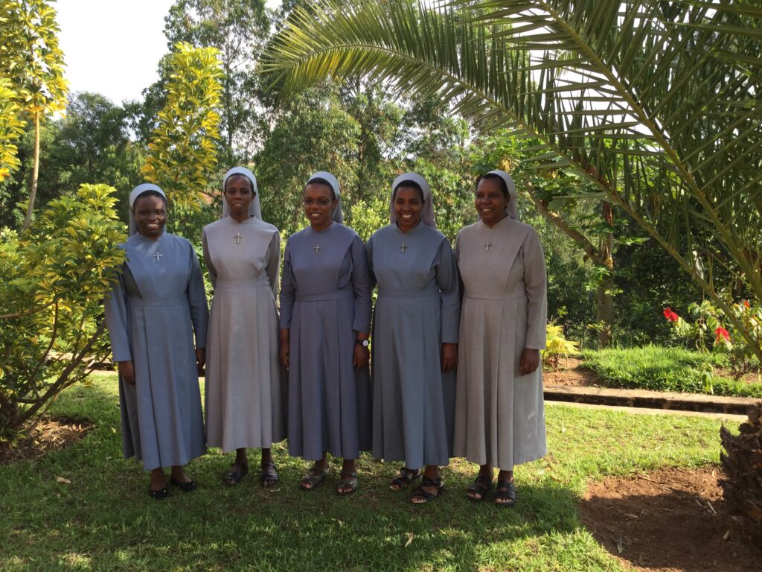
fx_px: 682
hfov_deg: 58.4
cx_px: 381
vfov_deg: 45.4
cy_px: 286
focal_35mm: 31
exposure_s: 1/293
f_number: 2.4
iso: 25
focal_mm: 3.3
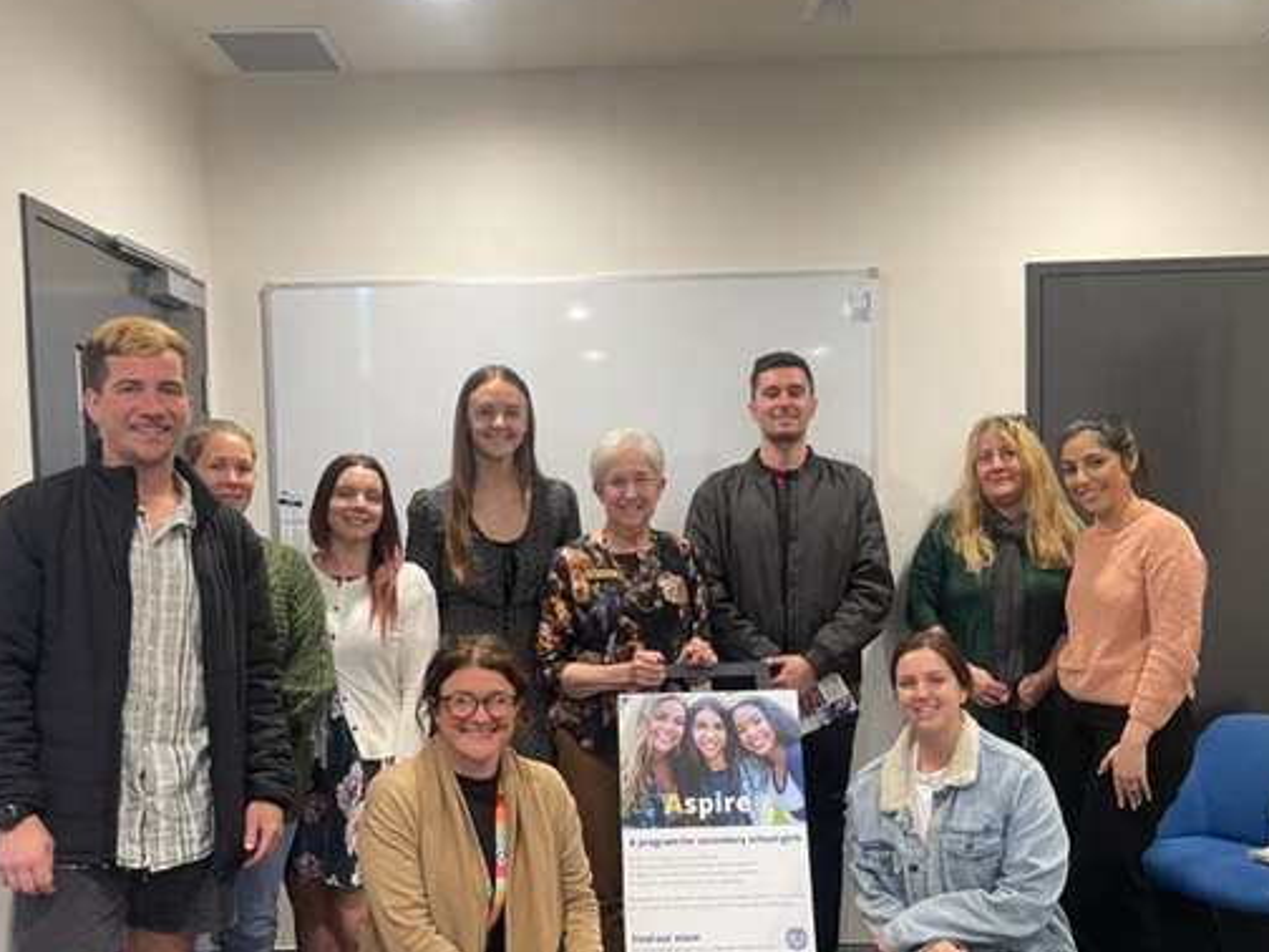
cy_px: 569
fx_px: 1210
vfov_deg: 42.7
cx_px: 617
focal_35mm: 33
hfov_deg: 55.3
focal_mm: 5.1
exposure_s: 1/50
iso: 125
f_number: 1.6
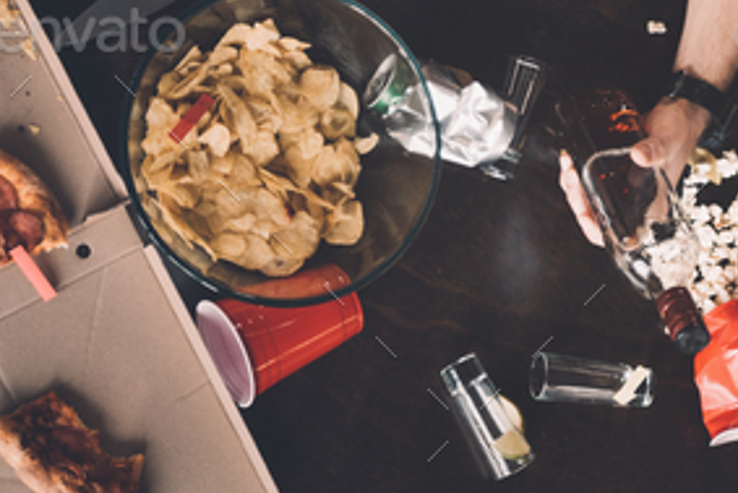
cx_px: 451
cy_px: 157
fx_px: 2564
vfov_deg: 11.0
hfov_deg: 16.4
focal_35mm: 125
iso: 400
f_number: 2.8
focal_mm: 60
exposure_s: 1/125
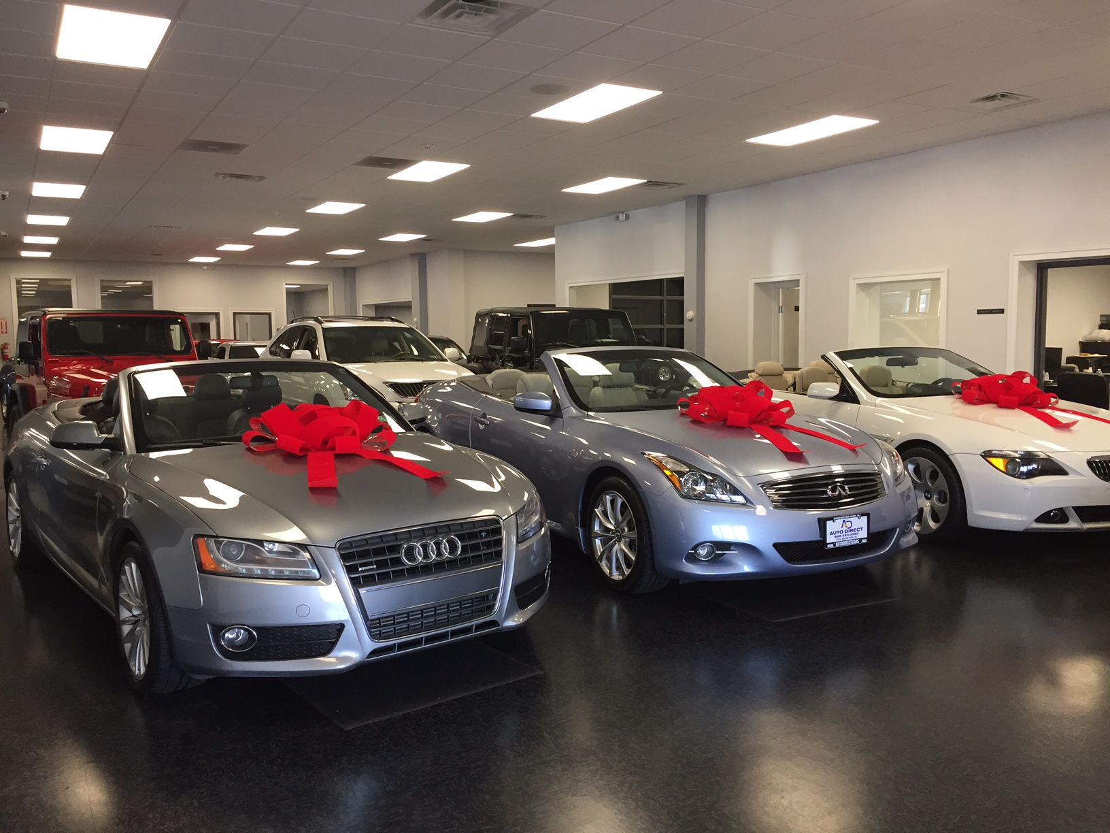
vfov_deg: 48.2
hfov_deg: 61.7
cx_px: 555
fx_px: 930
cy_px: 416
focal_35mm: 29
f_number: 2.2
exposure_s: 1/30
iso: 40
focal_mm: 4.15
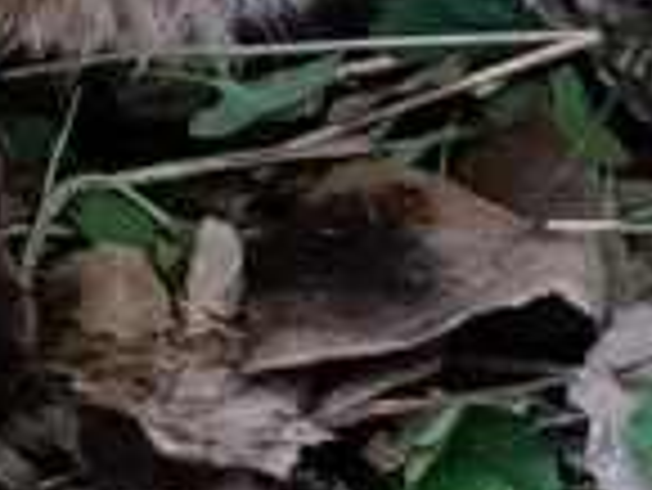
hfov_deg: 10.5
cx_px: -207
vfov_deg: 7.9
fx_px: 3450
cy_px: -346
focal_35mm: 183
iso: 50
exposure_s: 1/165
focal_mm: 4.2
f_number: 1.7
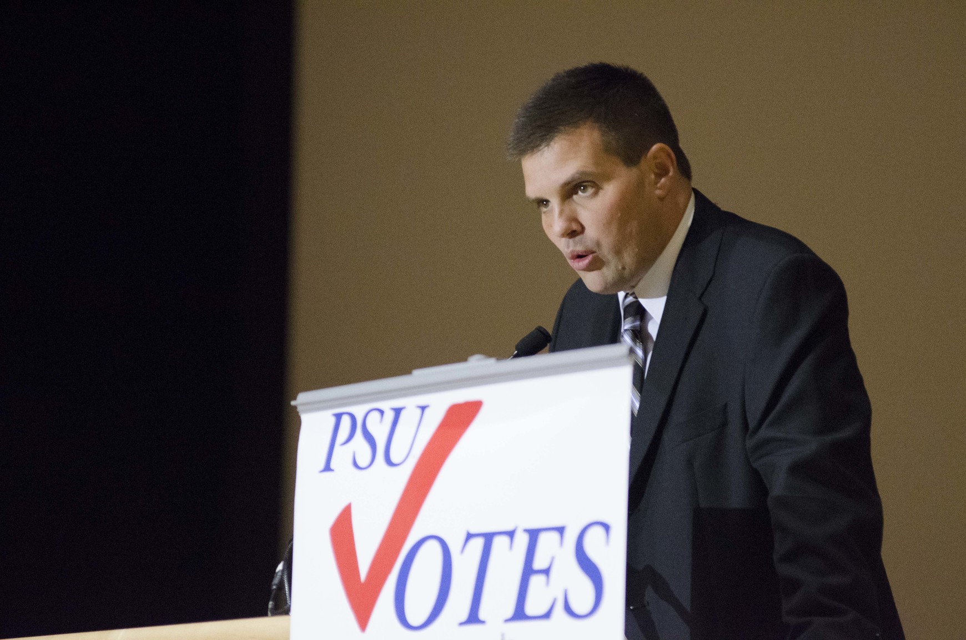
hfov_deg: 7.4
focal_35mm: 278
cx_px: 483
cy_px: 320
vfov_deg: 4.9
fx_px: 7430
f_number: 2.8
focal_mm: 185
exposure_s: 1/320
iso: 3200
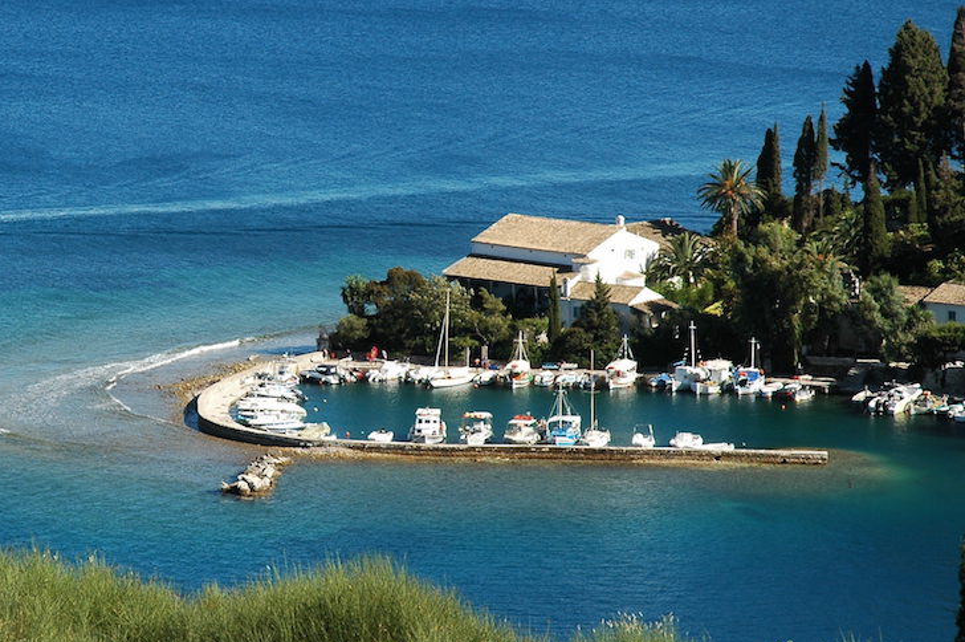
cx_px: 233
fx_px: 4633
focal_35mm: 173
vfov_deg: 7.9
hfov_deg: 11.9
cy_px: 296
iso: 200
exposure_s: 1/200
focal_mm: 70
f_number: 10
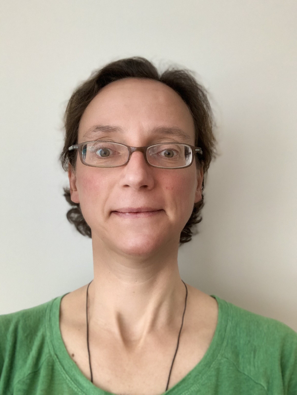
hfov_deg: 44.2
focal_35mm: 32
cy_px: 198
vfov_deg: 56.8
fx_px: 366
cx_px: 148
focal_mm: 2.87
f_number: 2.2
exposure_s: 1/50
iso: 200
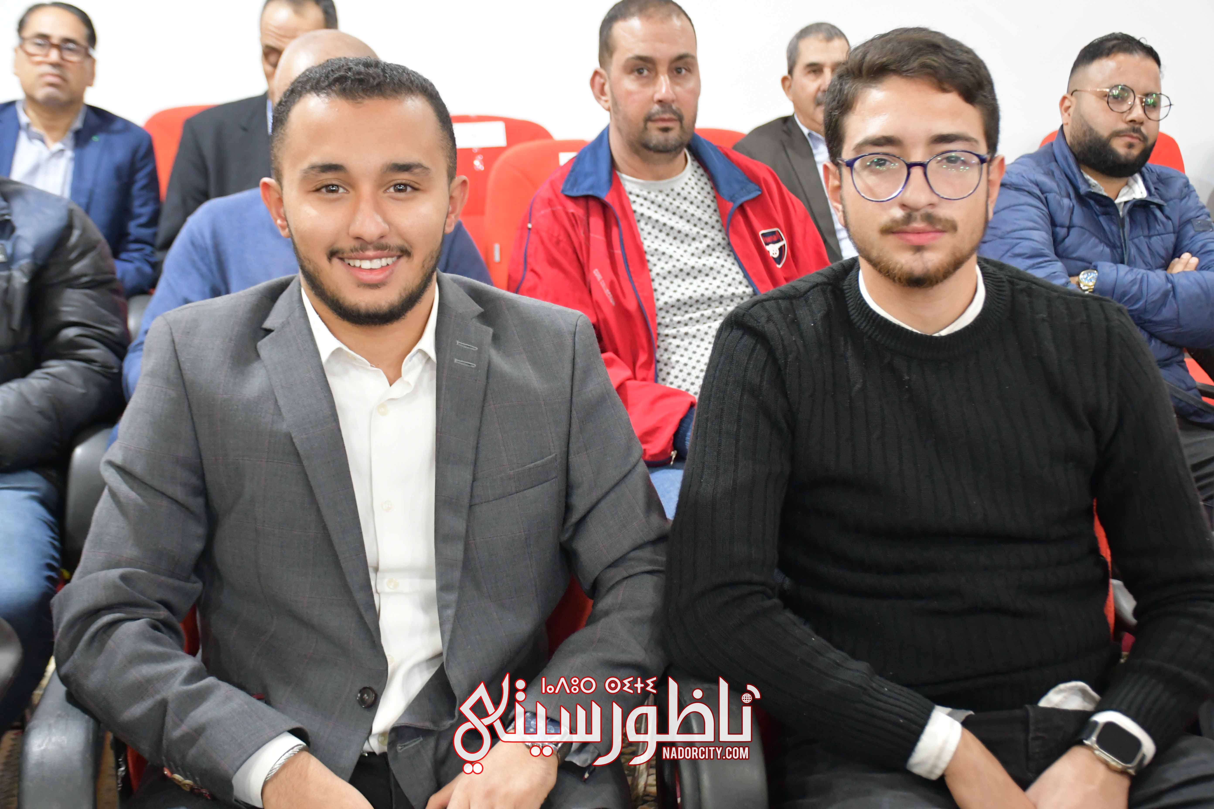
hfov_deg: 38.9
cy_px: 404
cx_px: 607
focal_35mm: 51
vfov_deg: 26.5
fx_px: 1720
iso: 3200
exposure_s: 1/25
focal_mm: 34
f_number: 4.2
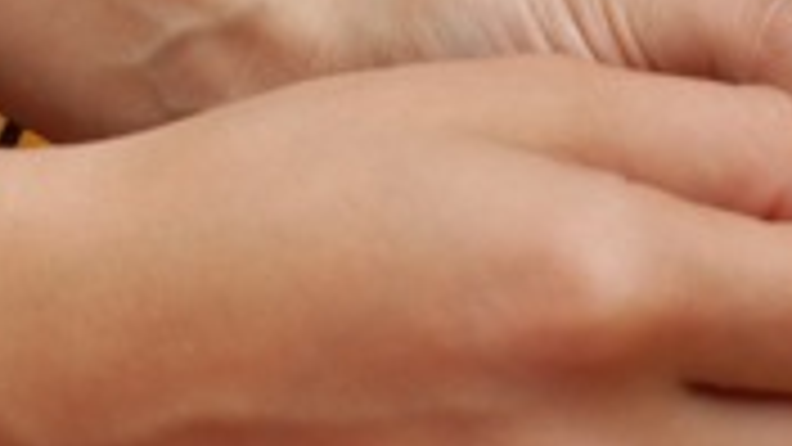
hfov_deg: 12.1
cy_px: 518
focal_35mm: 178
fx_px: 3738
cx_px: 598
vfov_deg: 6.8
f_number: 8
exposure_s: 1/60
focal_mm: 40
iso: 400
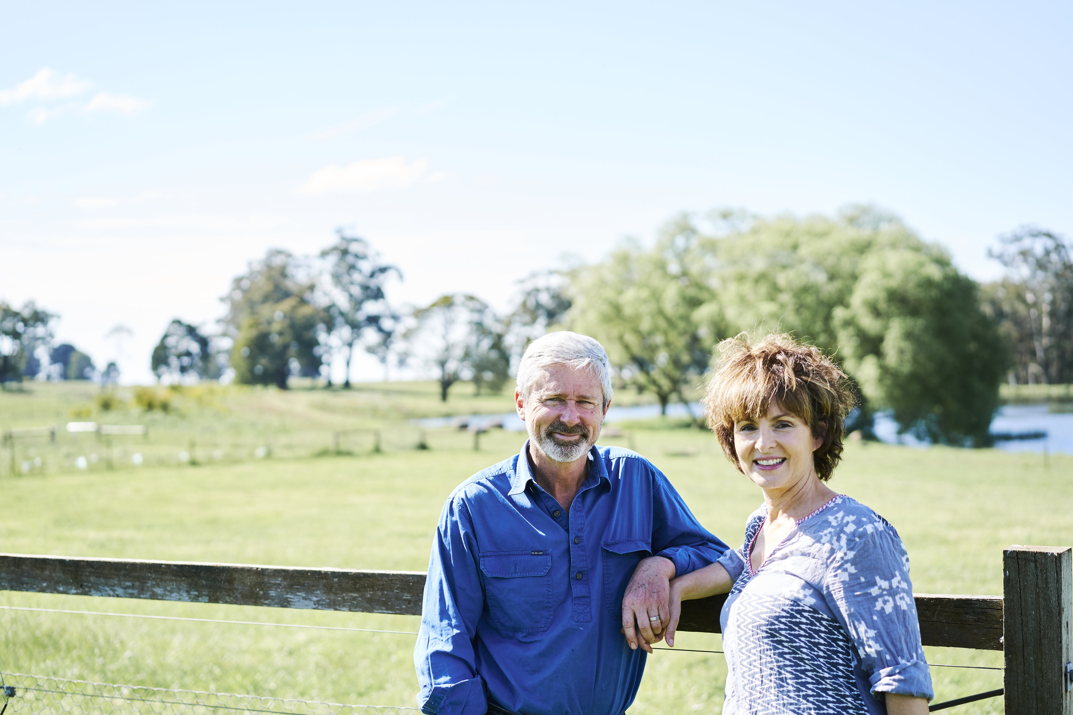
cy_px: 358
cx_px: 536
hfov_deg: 36.2
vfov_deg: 24.6
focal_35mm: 55
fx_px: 1639
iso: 500
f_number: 2.8
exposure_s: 1/3200
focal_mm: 55
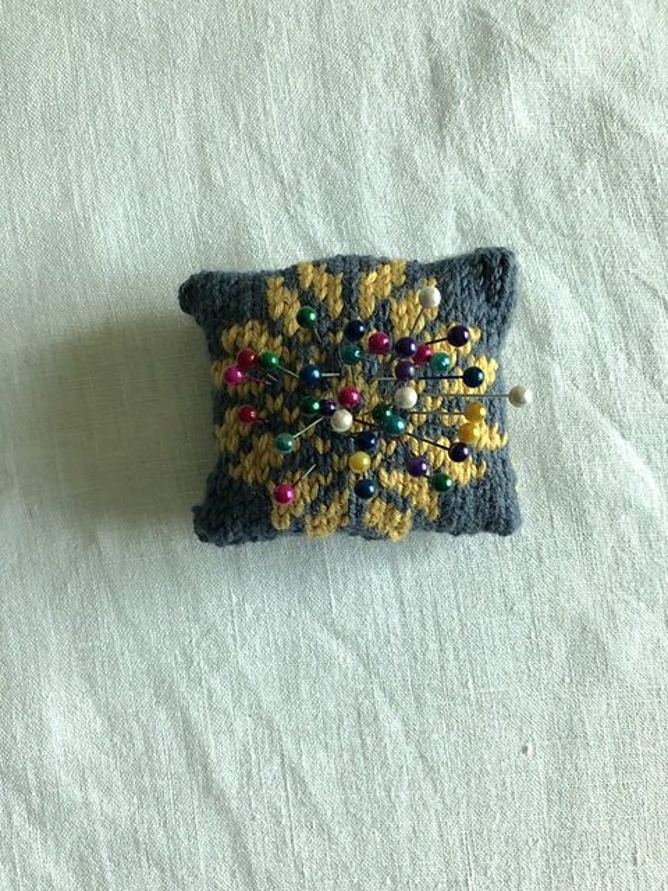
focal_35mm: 28
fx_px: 720
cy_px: 446
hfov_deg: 49.7
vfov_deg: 63.4
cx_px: 334
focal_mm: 4
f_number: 1.8
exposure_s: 1/15
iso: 40
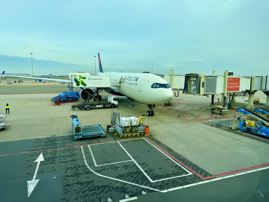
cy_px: 101
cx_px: 134
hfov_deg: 71.6
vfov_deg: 56.8
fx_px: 187
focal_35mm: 24
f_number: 1.78
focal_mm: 6.86
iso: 80
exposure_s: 1/2174
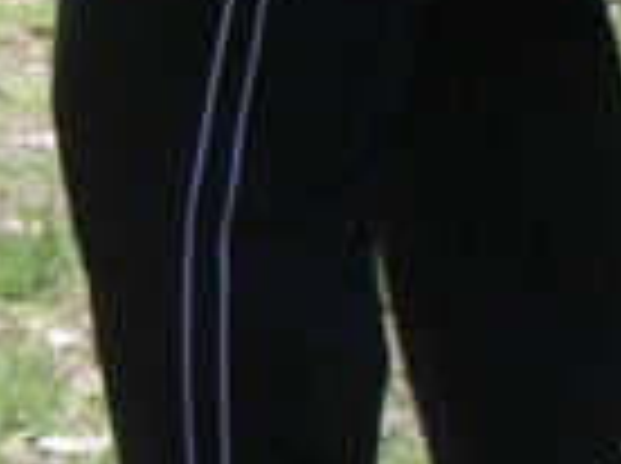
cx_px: -423
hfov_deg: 8.1
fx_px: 4280
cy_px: -642
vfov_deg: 6.0
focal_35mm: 239
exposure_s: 1/200
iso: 50
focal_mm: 5.8
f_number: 4.3
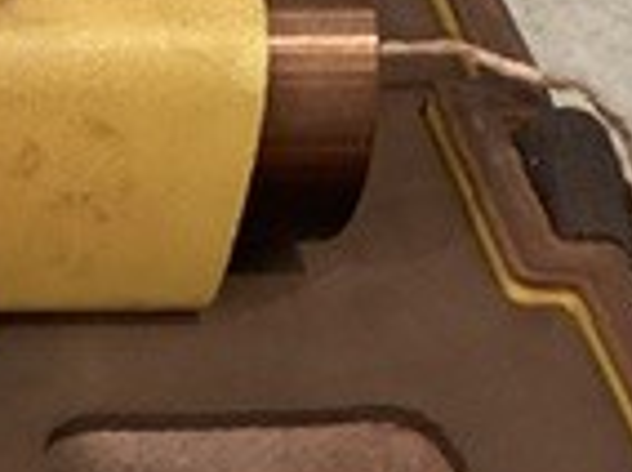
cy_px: 289
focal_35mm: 140
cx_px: -409
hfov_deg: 13.1
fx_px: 2552
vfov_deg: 10.6
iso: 320
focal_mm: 3.3
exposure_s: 1/50
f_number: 2.4
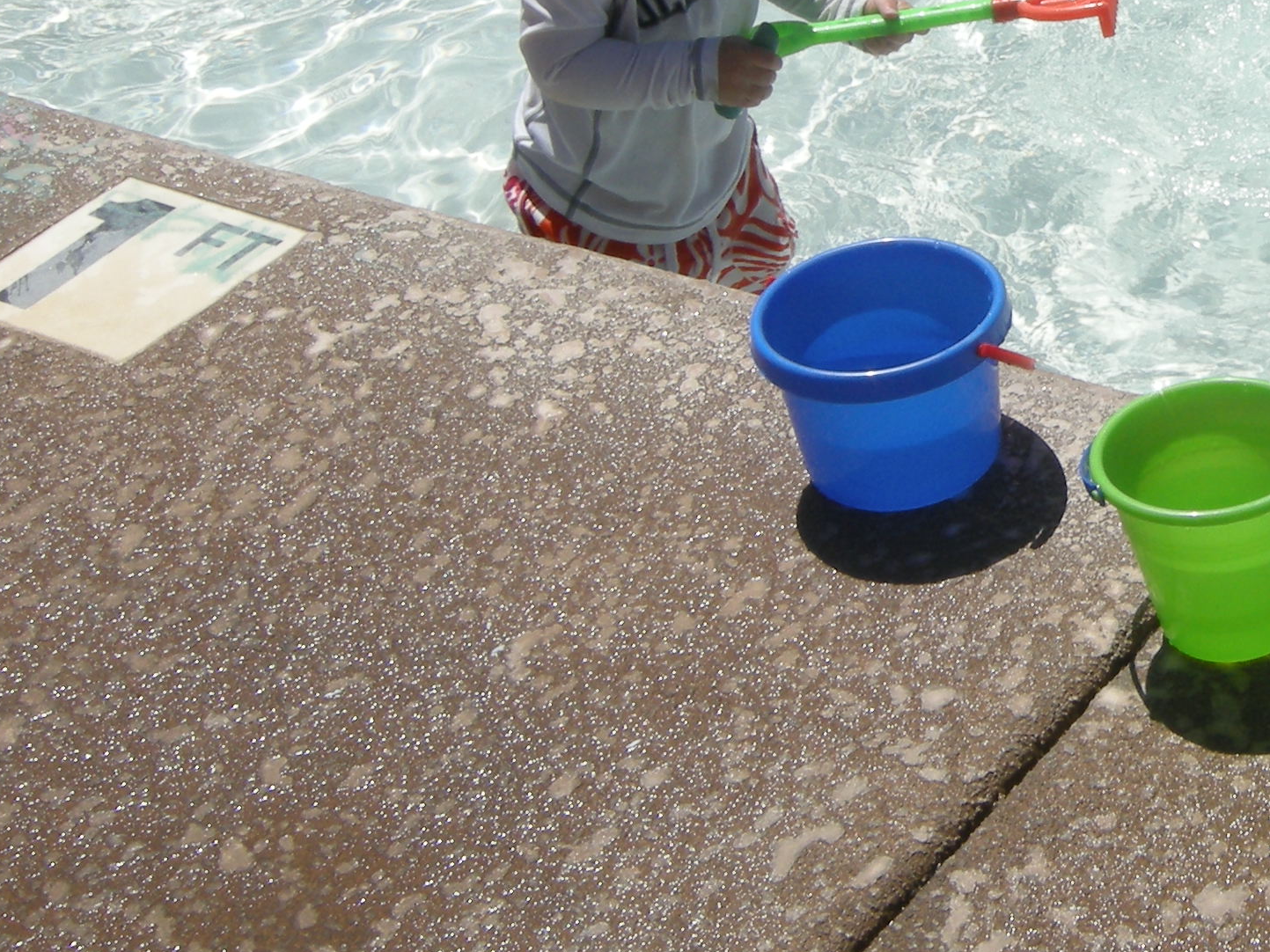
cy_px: 275
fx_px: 3558
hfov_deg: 19.1
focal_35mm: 97
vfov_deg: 15.2
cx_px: 1511
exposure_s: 1/520
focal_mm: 7.5
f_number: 6.1
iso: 64
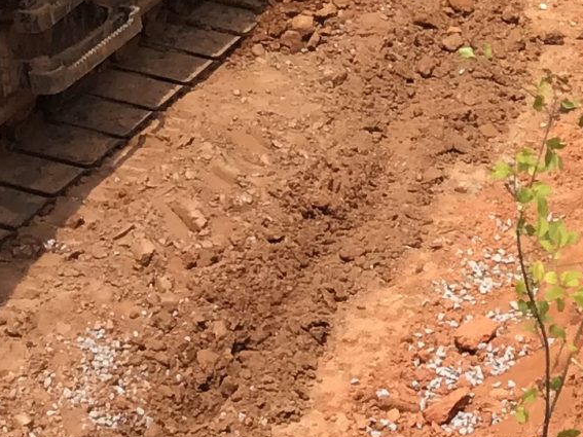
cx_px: 294
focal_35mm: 140
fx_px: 2357
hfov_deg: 14.1
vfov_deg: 9.8
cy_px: -472
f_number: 2.4
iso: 25
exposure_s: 1/652
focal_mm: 3.3
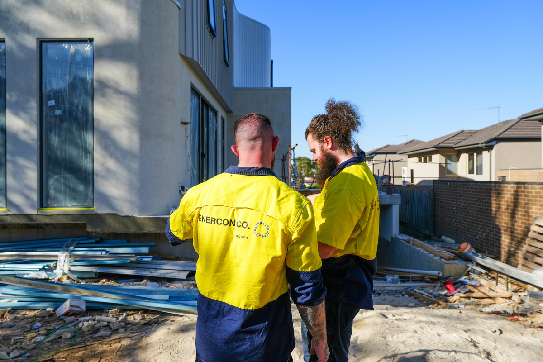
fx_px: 377
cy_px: 181
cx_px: 272
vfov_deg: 51.3
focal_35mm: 25
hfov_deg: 71.5
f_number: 5
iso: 100
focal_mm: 25
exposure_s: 1/640
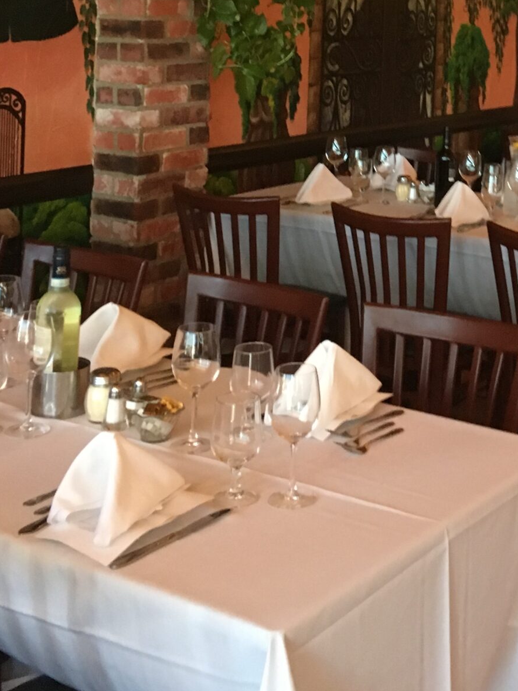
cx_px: 523
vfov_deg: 29.2
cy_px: 43
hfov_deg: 22.4
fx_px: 1257
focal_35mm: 63
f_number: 2.2
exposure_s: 1/17
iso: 200
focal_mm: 4.15
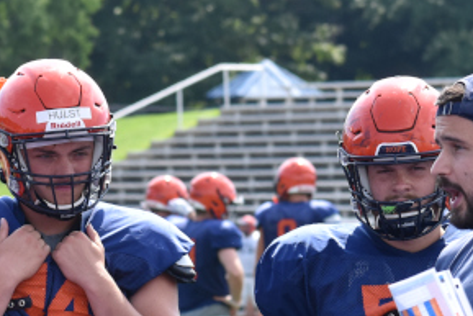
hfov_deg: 4.8
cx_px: 155
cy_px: 312
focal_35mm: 432
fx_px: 5679
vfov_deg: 3.2
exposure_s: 1/800
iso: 400
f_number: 7.1
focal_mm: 98
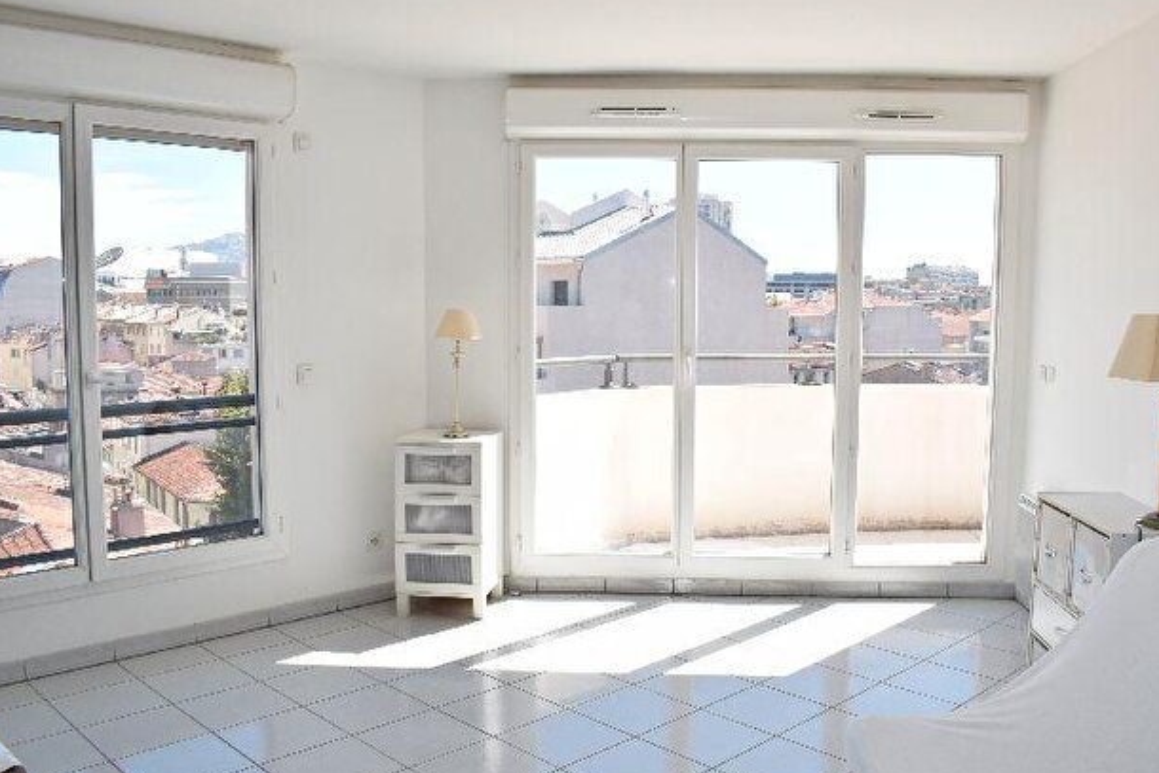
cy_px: 392
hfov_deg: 60.1
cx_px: 646
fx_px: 998
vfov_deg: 42.3
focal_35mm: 31
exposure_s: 1/160
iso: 400
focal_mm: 18
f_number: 11
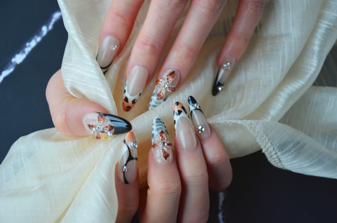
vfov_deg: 15.6
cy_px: 112
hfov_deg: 23.4
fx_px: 813
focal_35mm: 87
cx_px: 168
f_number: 5
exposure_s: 1/40
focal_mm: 58
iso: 800
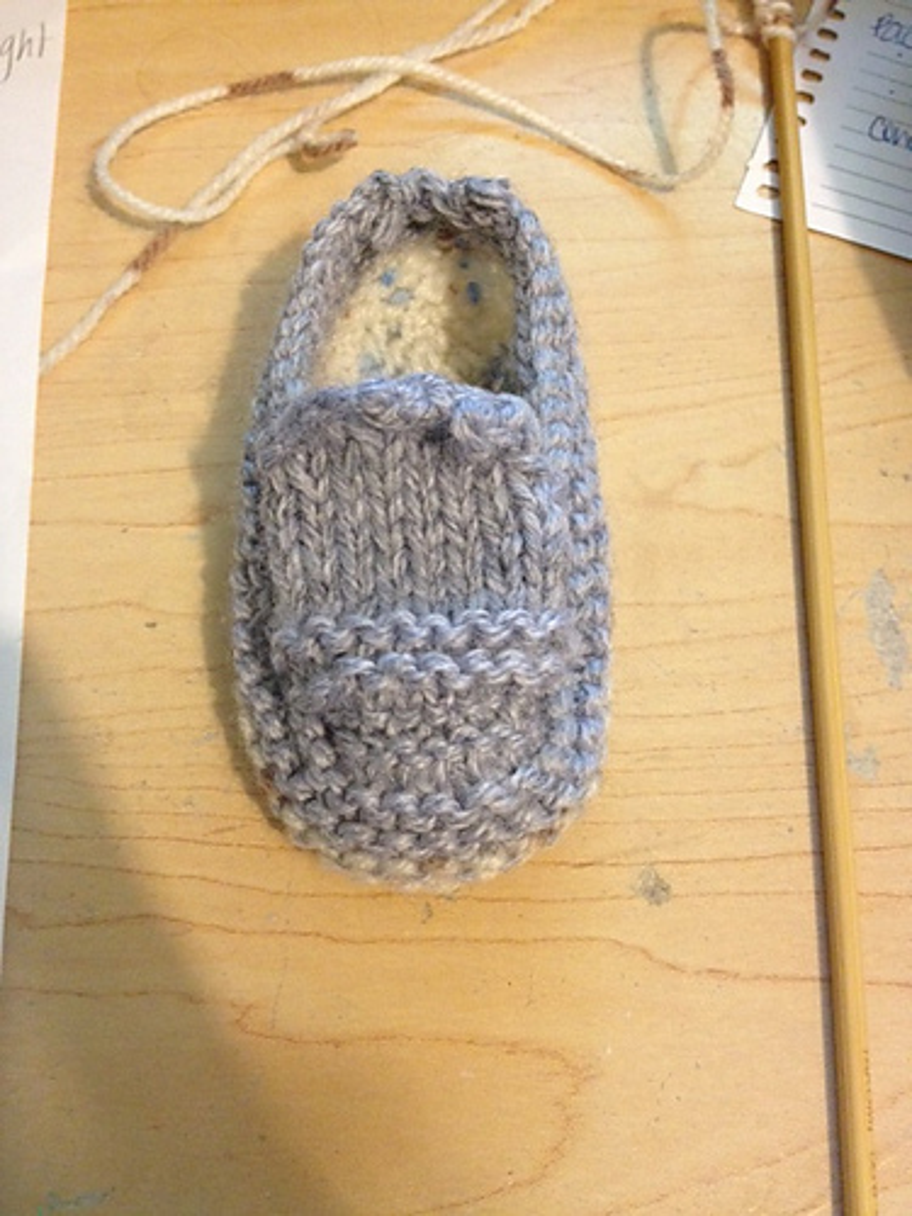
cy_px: 608
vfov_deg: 52.6
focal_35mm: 35
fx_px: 1229
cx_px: 456
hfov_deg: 40.7
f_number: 2.4
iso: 250
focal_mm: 4.28
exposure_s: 1/20
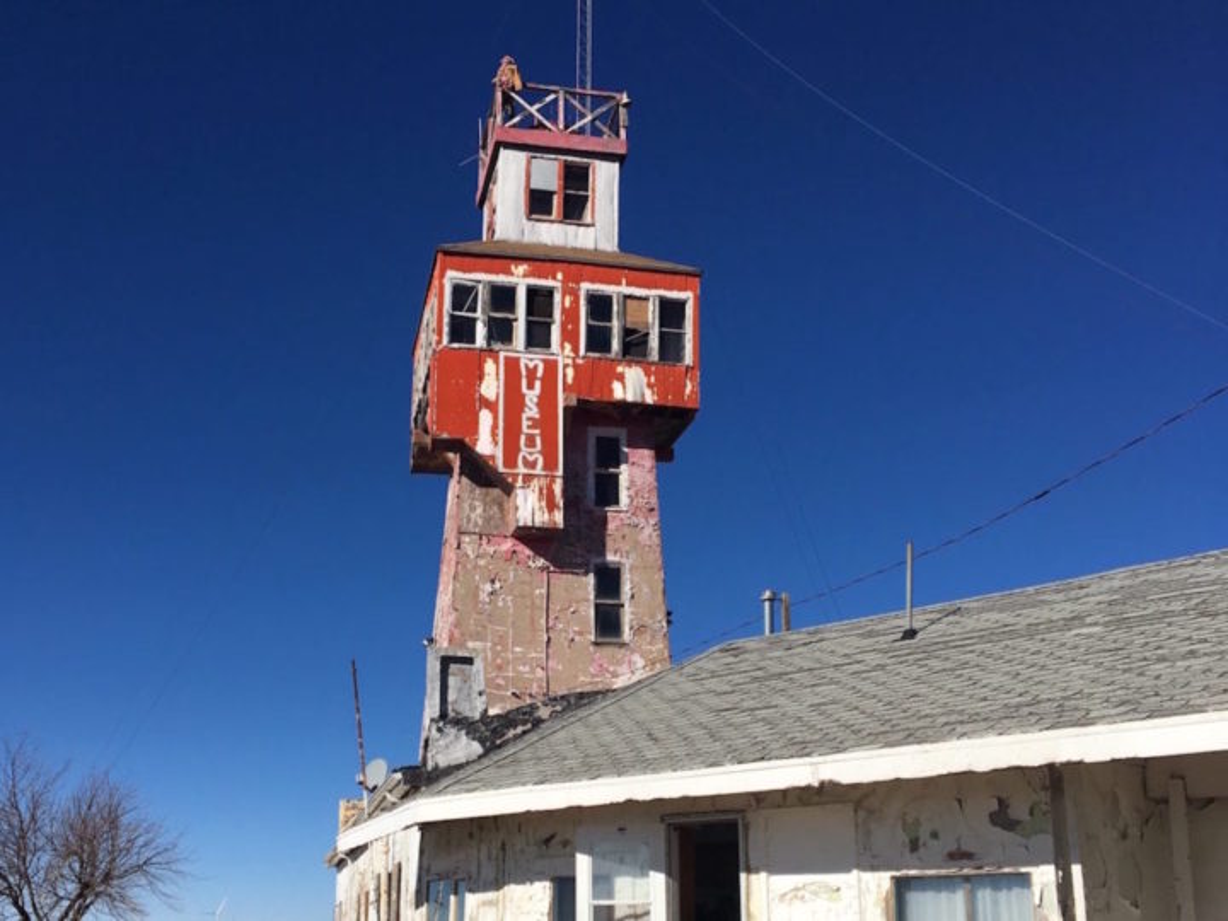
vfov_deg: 48.2
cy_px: 460
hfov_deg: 61.7
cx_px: 614
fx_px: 1029
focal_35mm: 29
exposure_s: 1/3497
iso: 25
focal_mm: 4.15
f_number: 2.2
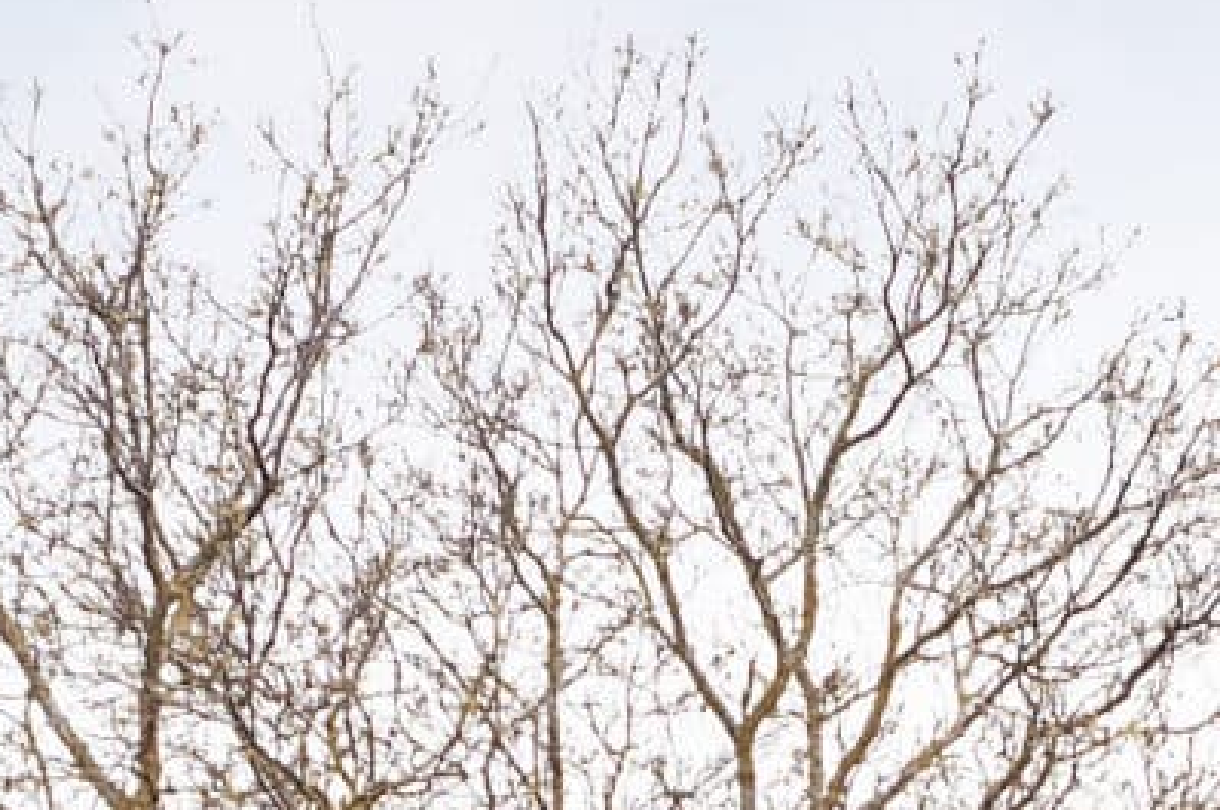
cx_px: 1125
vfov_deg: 4.2
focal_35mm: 321
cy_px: 2092
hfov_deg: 6.4
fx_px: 10865
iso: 160
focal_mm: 50
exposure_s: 1/640
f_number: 5
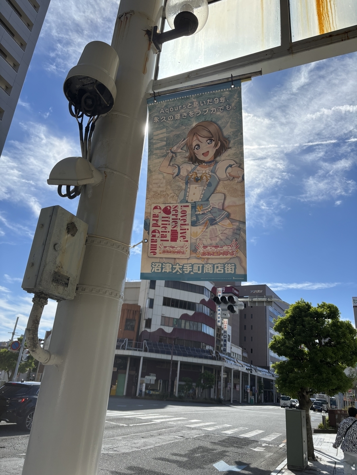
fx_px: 358
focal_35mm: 26
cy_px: 238
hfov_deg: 53.1
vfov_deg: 67.3
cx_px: 178
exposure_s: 1/4082
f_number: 1.6
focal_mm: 5.96
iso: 50
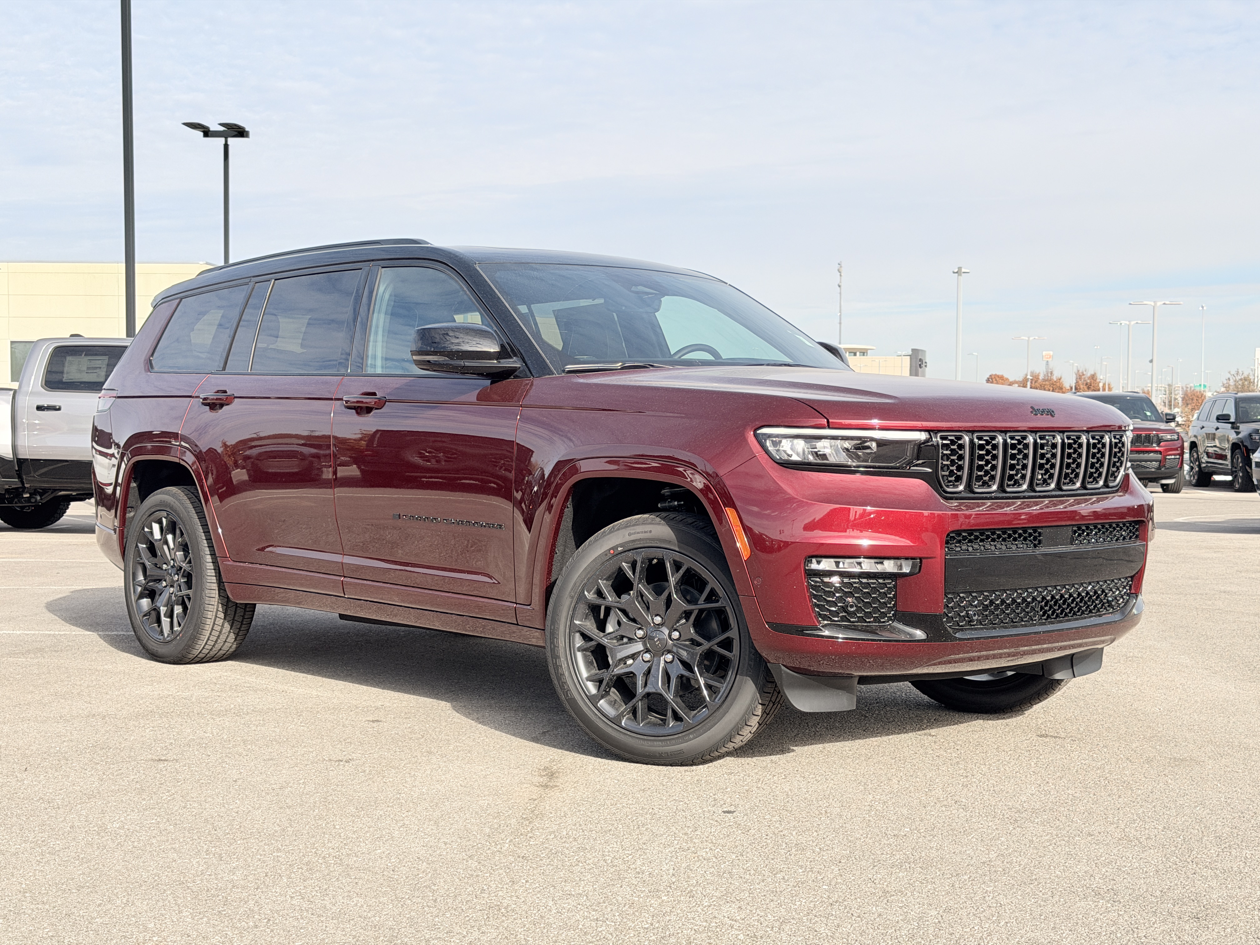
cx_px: 630
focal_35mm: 48
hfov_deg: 39.7
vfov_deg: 30.3
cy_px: 472
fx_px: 1747
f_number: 1.78
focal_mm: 6.76
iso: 64
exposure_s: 1/4878
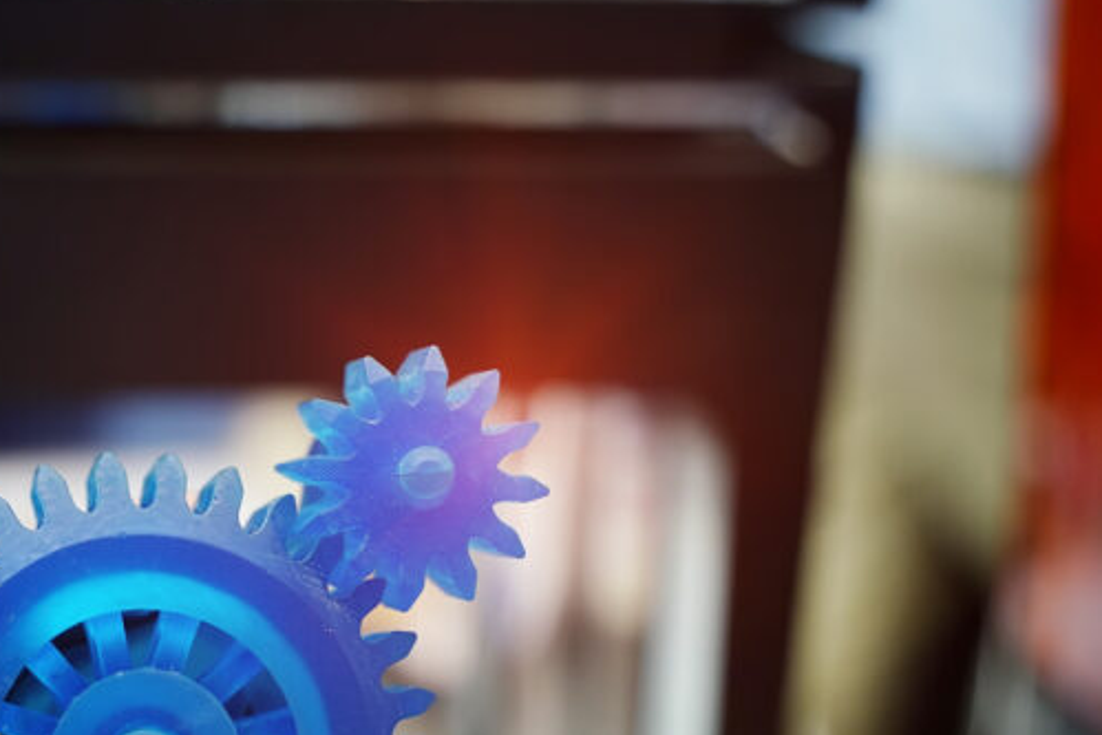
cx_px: 214
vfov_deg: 17.2
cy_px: 670
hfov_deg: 25.5
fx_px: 2388
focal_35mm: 78
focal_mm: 38
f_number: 3.5
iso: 1250
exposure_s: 1/200
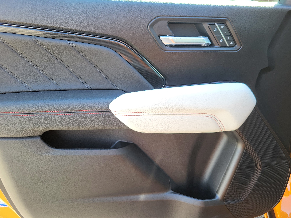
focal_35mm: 26
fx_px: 219
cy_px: 109
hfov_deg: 67.3
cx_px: 146
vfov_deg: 53.1
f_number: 1.8
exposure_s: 1/147
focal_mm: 5.4
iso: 40
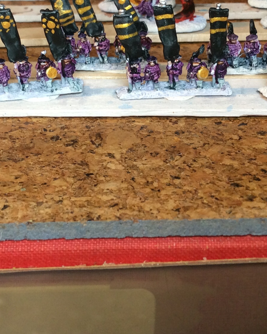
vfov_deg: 26.1
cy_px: 80
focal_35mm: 72
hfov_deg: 21.2
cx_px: 92
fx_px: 711
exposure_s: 1/25
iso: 64
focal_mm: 3.3
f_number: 2.4
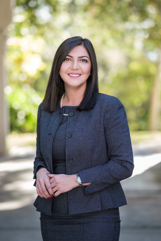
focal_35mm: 135
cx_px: 80
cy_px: 120
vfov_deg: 15.2
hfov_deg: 10.2
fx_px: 906
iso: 160
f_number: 2
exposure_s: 1/320
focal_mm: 90
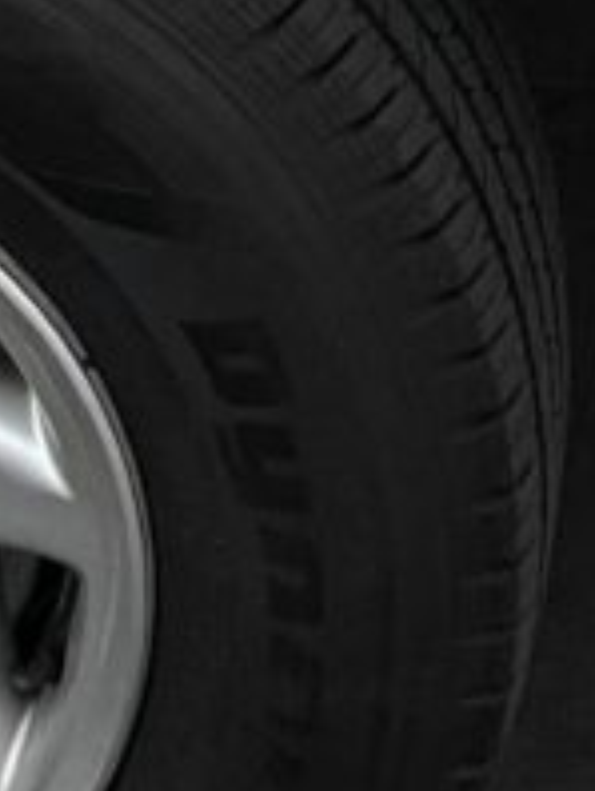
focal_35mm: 161
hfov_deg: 8.9
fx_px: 3682
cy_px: -1516
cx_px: 1030
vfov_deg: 9.7
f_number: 1.6
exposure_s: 1/60
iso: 125
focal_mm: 5.1
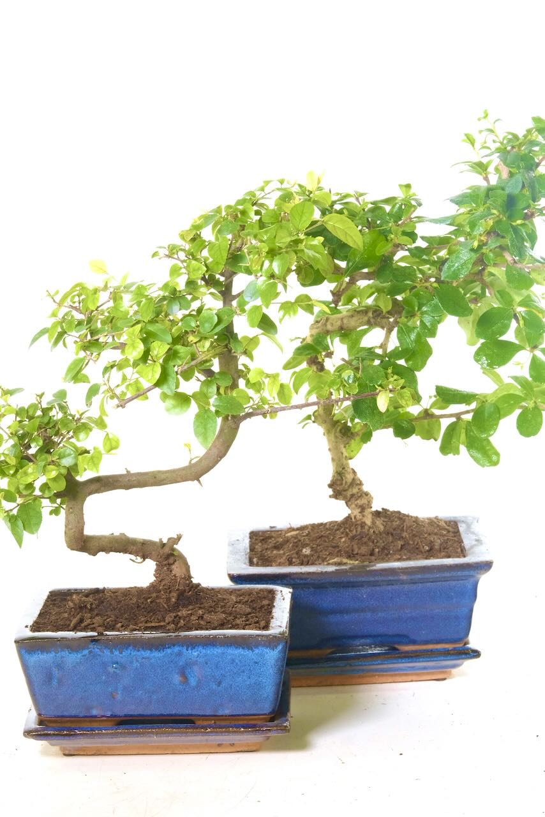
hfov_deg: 12.3
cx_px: 272
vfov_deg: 18.4
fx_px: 2519
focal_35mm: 111
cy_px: 408
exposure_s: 1/15
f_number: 13
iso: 2000
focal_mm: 74.1
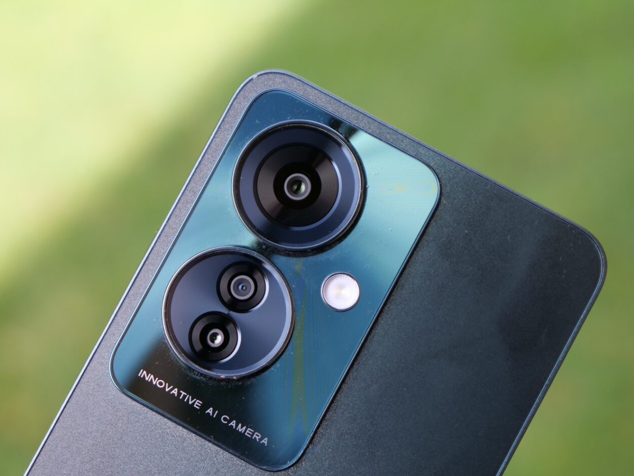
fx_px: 952
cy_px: 315
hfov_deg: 36.8
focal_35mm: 52
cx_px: 296
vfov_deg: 27.9
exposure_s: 1/1600
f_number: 1.6
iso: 200
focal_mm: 16
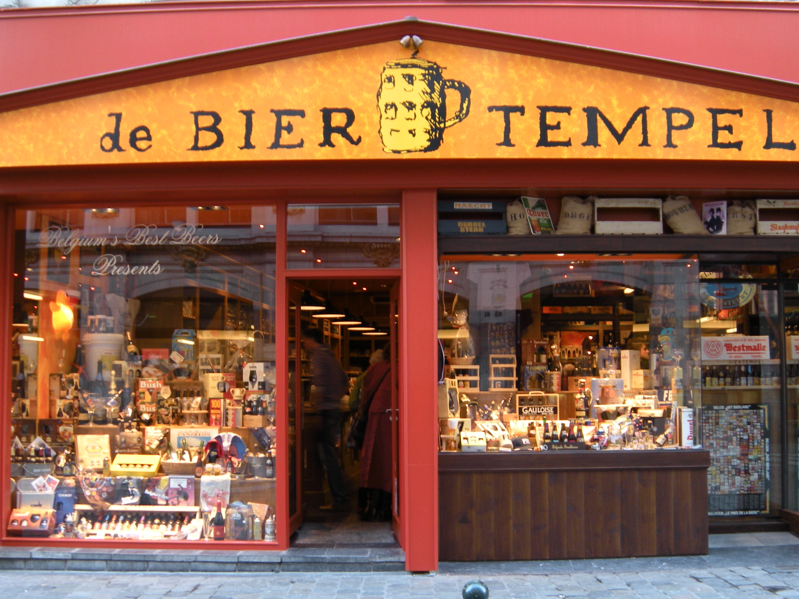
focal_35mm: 44
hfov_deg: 42.9
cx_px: 411
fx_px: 1016
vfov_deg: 32.9
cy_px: 303
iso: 67
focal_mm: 5.9
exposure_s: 1/8
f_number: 3.8
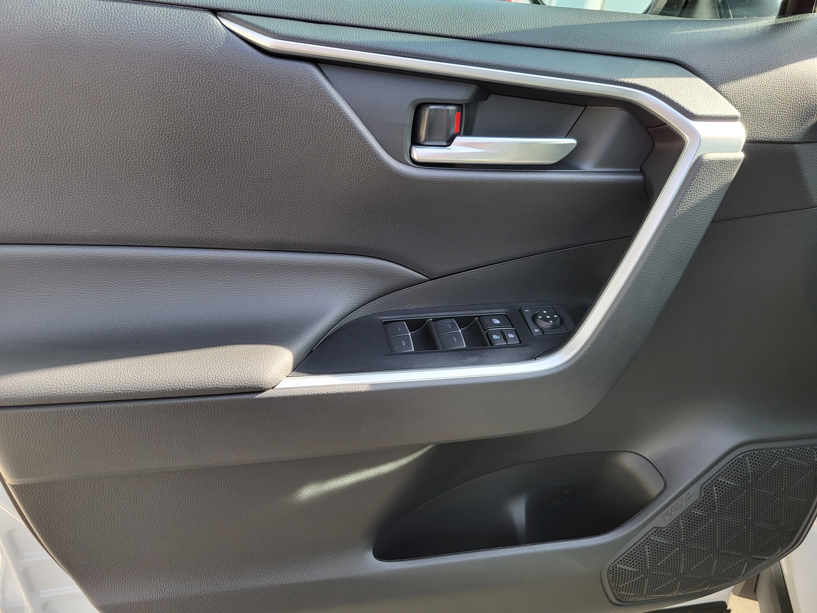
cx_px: 408
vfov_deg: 53.1
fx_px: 614
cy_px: 306
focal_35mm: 26
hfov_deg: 67.3
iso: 50
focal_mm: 5.4
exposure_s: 1/120
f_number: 1.8
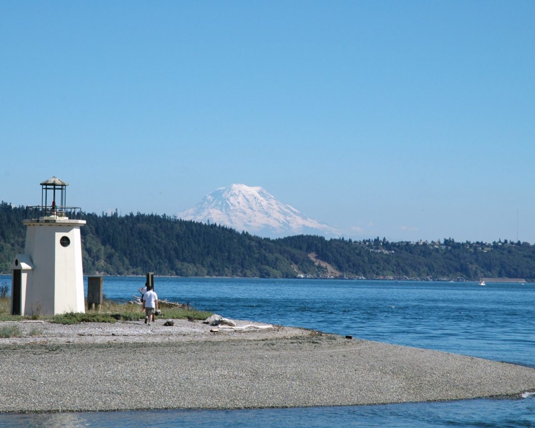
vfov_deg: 13.0
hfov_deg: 16.1
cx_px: 225
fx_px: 1885
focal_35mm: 119
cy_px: 214
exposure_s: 1/400
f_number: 10
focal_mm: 70
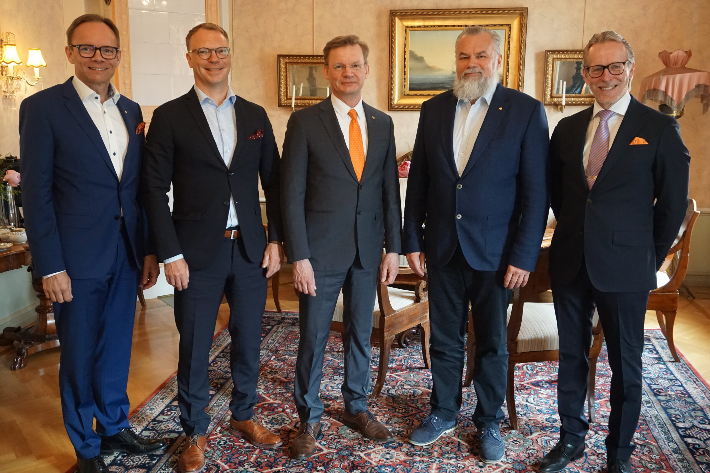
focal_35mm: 34
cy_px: 236
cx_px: 355
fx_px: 680
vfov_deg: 38.4
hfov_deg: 55.1
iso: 2500
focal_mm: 23
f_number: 5.6
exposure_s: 1/60
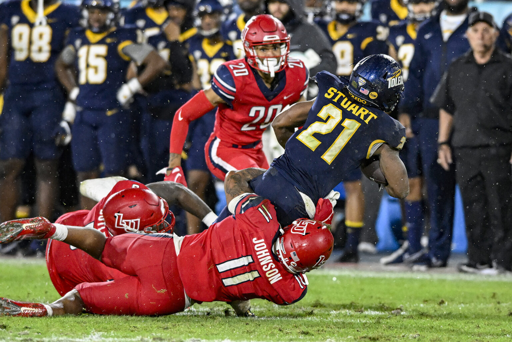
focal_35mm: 600
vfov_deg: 2.3
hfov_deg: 3.4
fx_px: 8533
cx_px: 256
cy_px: 171
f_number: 4
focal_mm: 400
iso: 6400
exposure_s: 1/1600
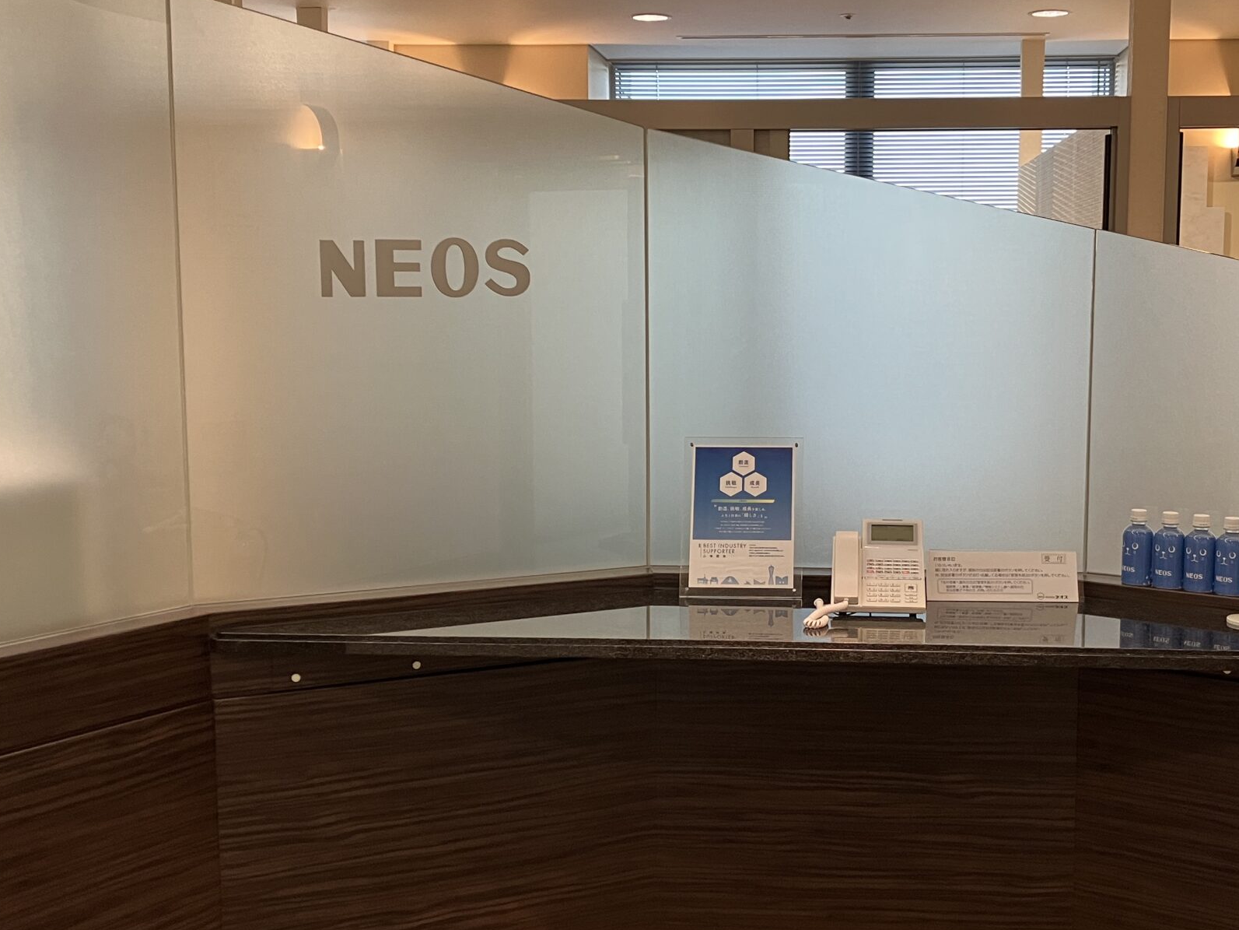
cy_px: 490
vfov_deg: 32.2
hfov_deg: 41.8
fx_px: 1611
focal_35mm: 45
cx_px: 760
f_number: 1.8
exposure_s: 1/60
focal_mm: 3.99
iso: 80
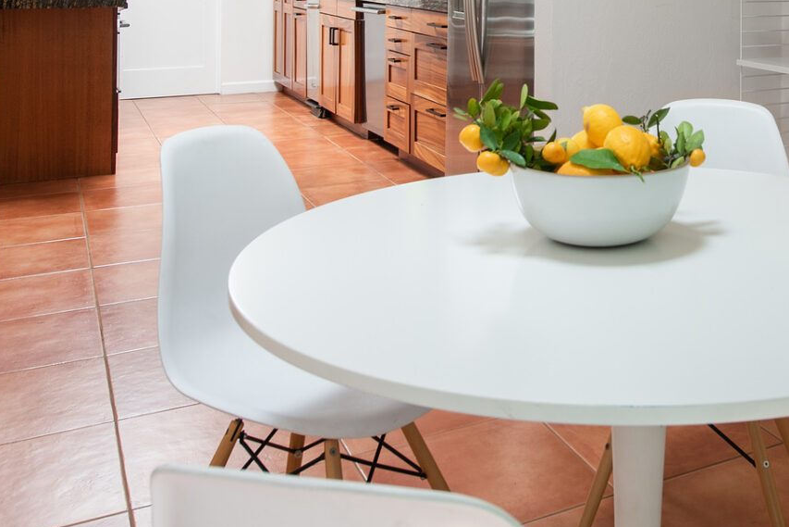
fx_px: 986
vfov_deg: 27.4
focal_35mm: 45
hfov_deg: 41.5
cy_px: -46
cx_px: 643
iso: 200
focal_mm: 20
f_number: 9
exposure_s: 1/10
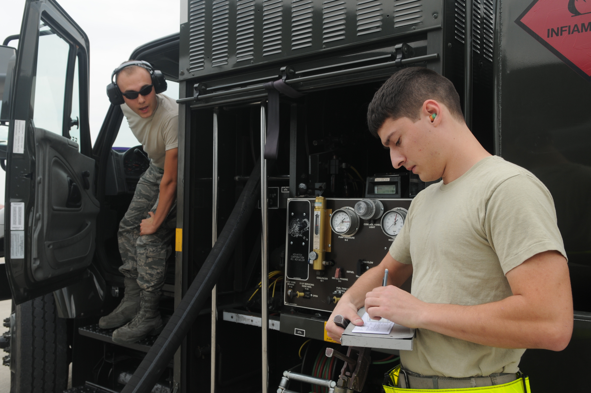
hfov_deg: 55.2
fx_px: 566
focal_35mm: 34
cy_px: 196
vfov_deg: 38.3
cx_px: 296
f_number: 5.6
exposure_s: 1/125
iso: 200
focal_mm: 23
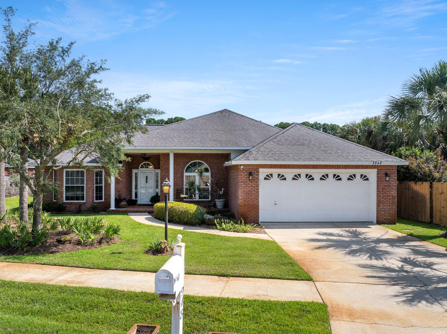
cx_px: 215
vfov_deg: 54.8
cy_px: 171
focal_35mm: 25
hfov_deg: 69.4
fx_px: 323
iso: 110
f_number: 2.8
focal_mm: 12.29
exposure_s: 1/3200
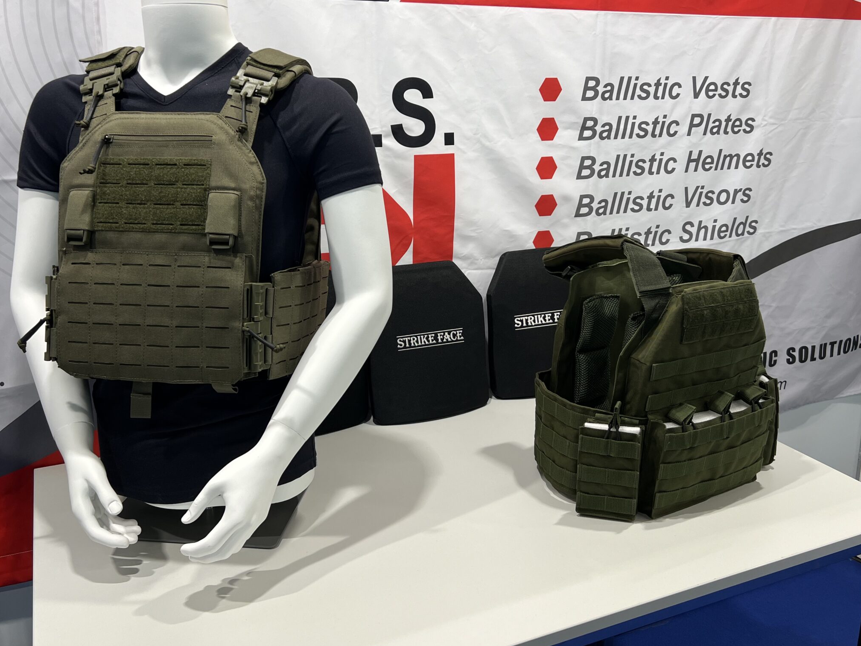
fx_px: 821
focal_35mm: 33
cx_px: 429
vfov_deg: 42.8
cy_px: 273
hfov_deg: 55.3
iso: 50
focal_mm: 5.7
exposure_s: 1/100
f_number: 1.5
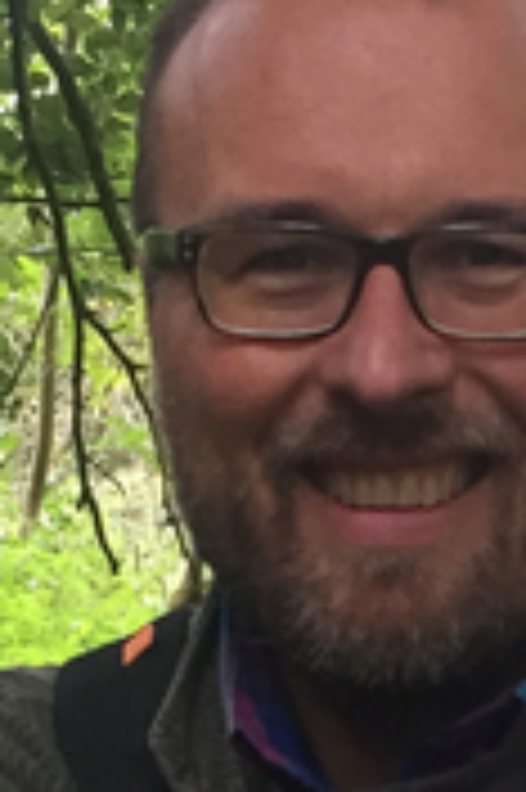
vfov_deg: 12.2
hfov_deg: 8.6
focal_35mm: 160
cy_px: 1195
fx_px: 3513
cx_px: 396
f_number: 2.2
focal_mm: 4.15
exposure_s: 1/33
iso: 64
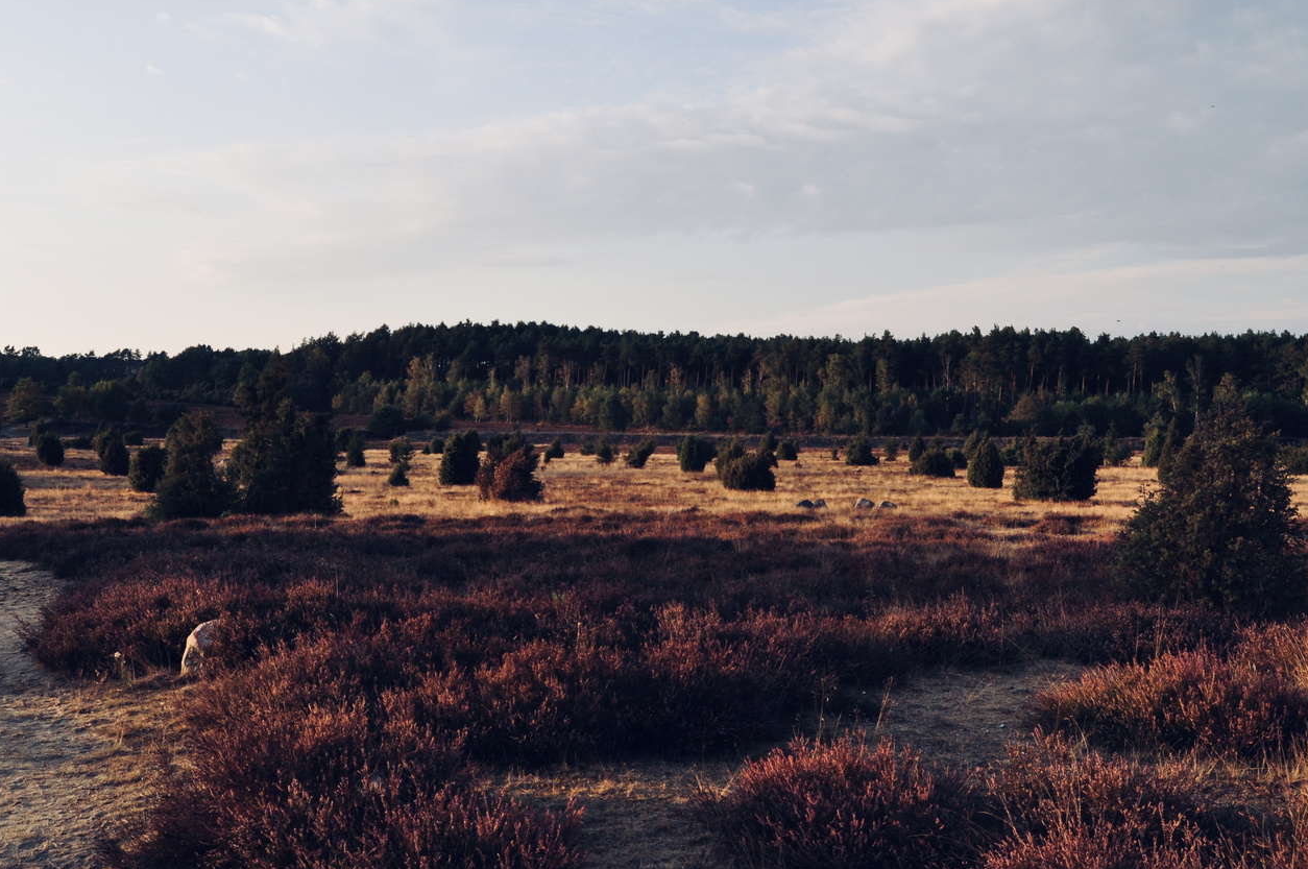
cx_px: 679
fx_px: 1270
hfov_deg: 54.5
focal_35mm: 35
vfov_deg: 37.6
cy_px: 340
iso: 400
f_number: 10
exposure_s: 1/200
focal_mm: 18
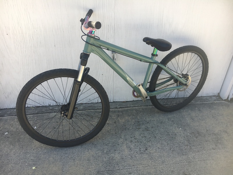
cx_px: 116
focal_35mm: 29
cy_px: 88
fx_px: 195
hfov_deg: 61.7
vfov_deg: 48.2
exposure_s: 1/363
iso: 25
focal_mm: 4.15
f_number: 2.2
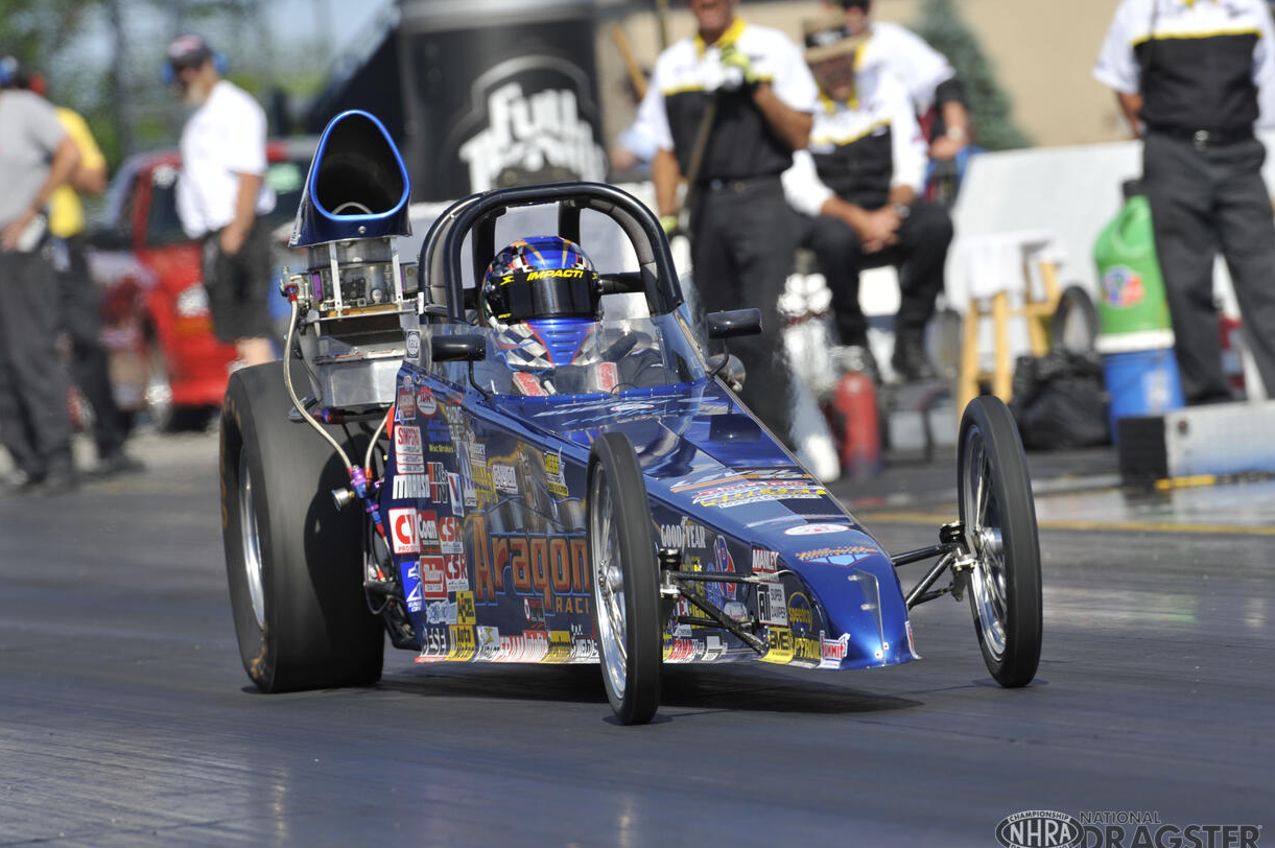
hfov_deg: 3.9
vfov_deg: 2.6
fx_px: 18543
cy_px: 442
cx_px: 625
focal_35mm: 524
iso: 400
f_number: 9
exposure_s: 1/1000
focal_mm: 500
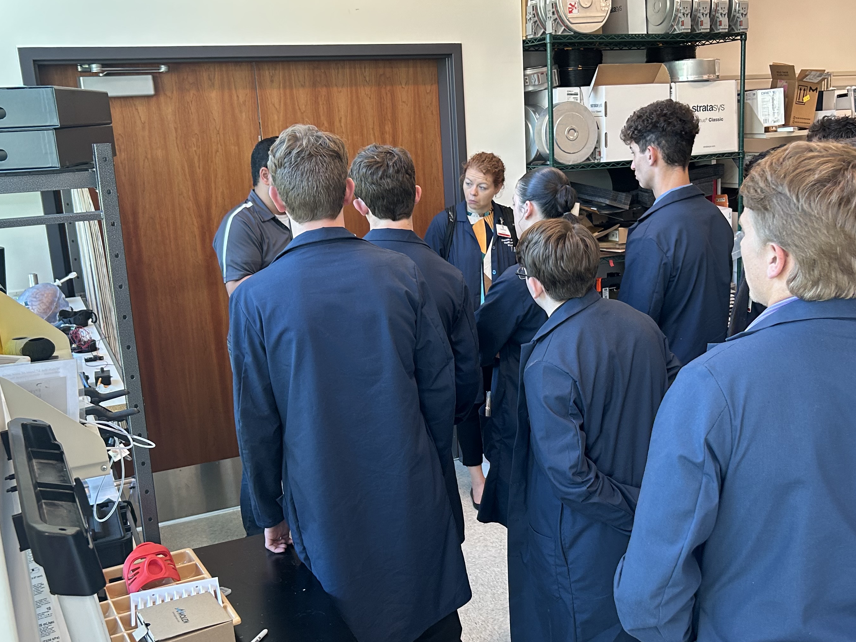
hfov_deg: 47.7
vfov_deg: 36.8
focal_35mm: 39
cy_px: 354
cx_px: 493
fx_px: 964
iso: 125
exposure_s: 1/113
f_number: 1.5
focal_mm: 5.7
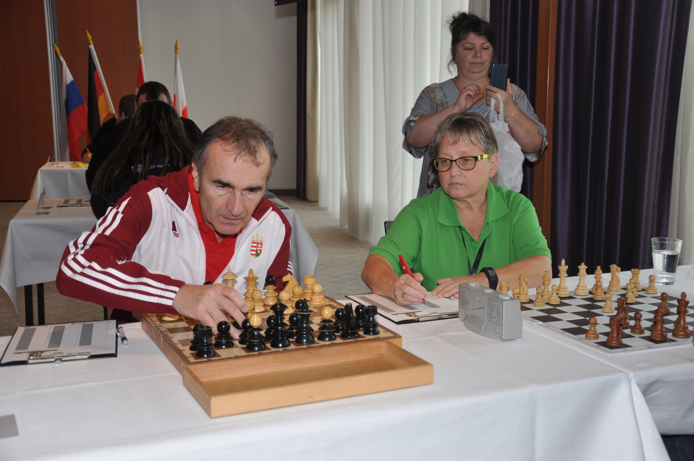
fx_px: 866
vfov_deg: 29.8
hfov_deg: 43.7
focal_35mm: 45
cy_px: 230
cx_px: 347
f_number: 4.2
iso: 250
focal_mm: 30
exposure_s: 1/60
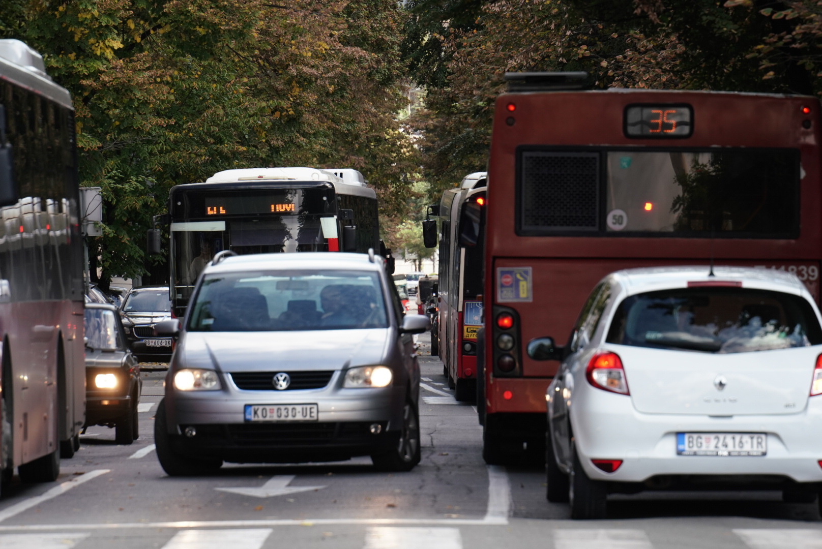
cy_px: 274
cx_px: 411
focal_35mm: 300
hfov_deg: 6.9
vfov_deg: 4.6
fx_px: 6855
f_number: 5.6
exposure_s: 1/500
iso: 500
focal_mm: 200
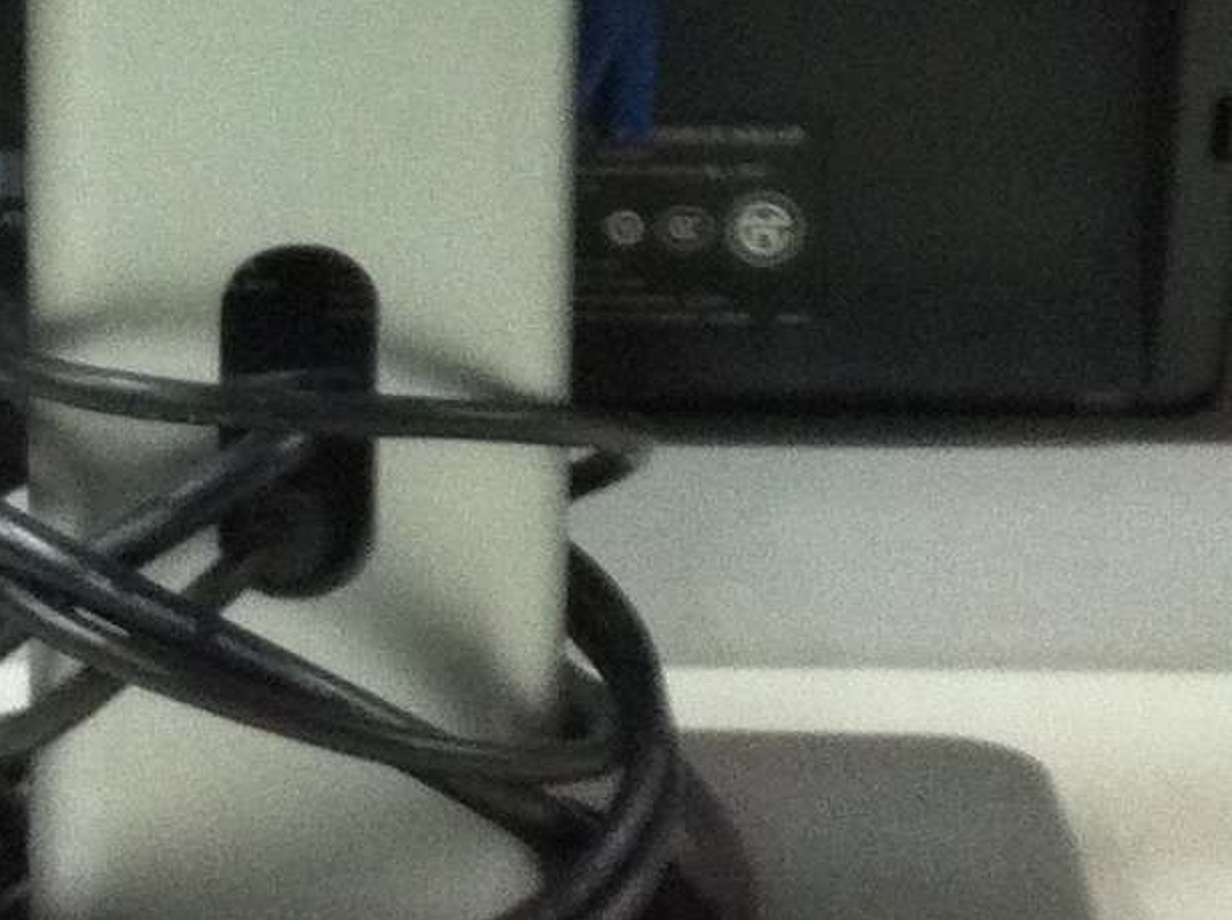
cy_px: -311
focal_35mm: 148
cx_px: 283
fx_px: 5260
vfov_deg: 9.8
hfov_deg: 13.3
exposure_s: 1/15
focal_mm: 3.85
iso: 250
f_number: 2.8
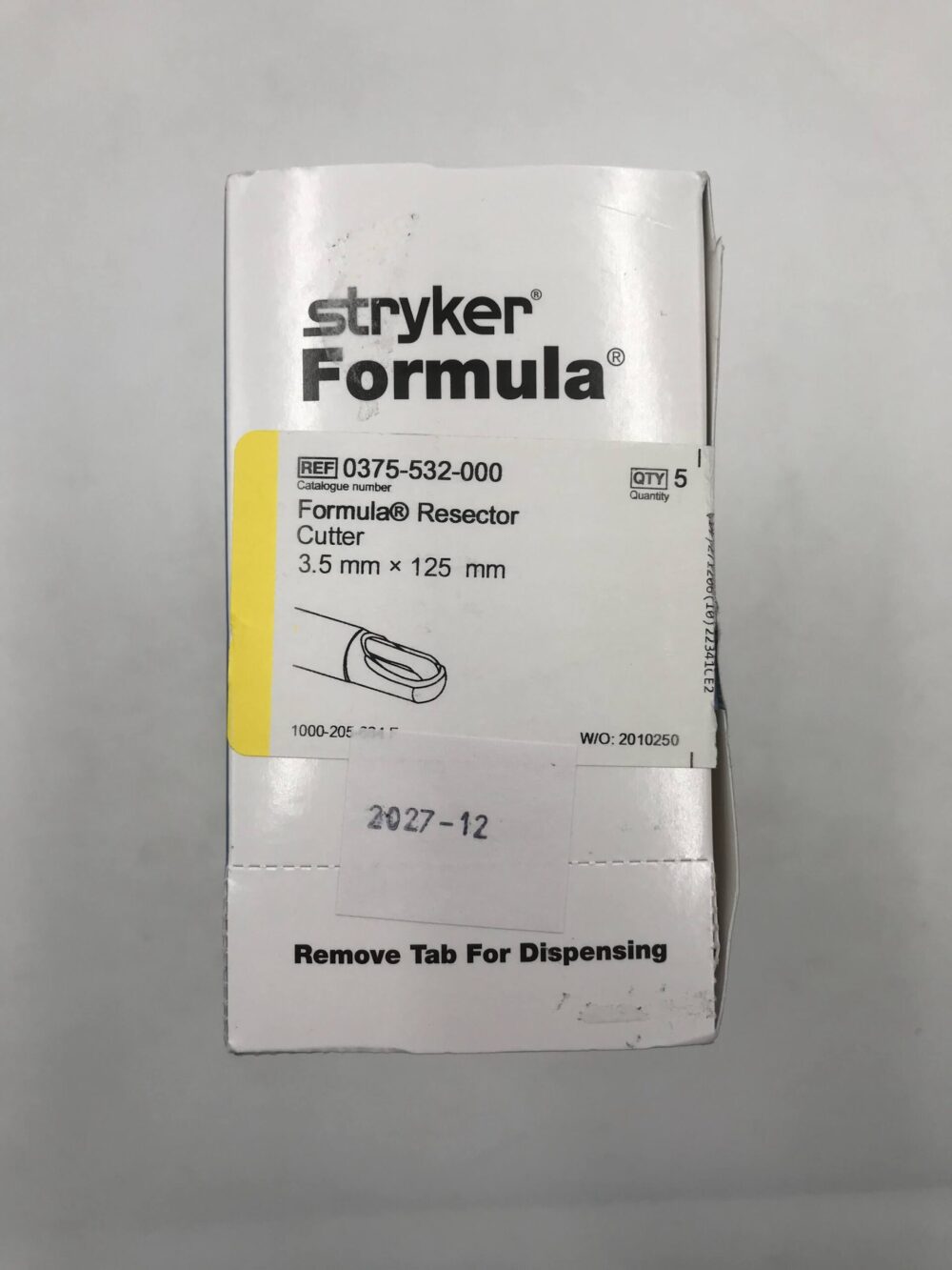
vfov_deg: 63.4
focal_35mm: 28
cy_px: 635
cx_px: 476
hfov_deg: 49.8
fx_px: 1027
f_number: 1.8
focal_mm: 3.99
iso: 25
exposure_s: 1/120
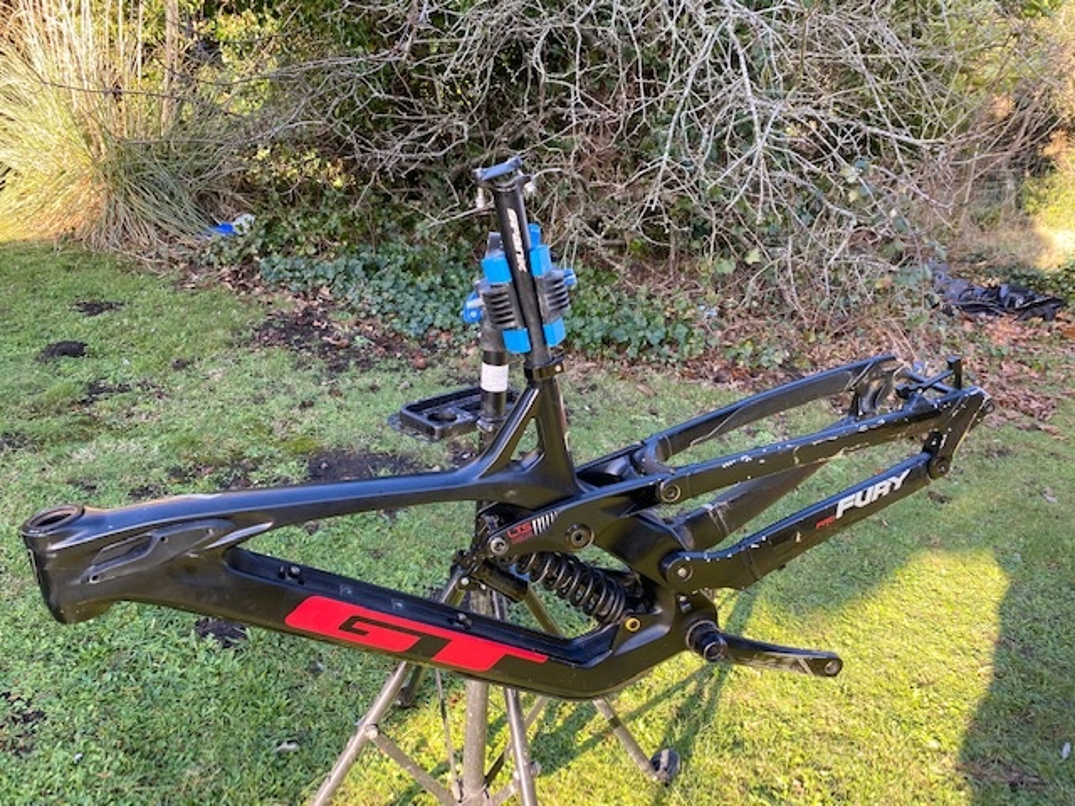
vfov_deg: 53.1
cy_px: 403
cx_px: 538
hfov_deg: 67.3
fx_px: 807
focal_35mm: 26
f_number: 1.8
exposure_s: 1/122
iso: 50
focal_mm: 4.25
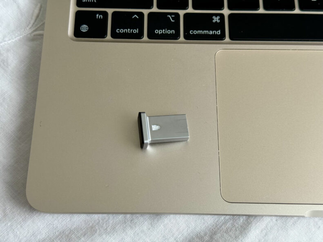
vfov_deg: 30.3
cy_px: 121
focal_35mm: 48
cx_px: 162
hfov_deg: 39.7
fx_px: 448
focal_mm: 6.9
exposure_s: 1/120
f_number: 1.8
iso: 100
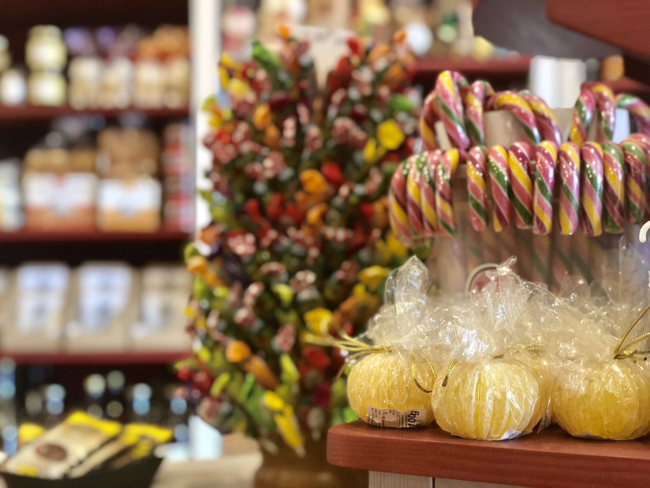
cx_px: 325
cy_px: 244
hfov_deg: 36.8
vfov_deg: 28.0
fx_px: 976
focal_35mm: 52
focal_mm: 6
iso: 80
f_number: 2.4
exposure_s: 1/33
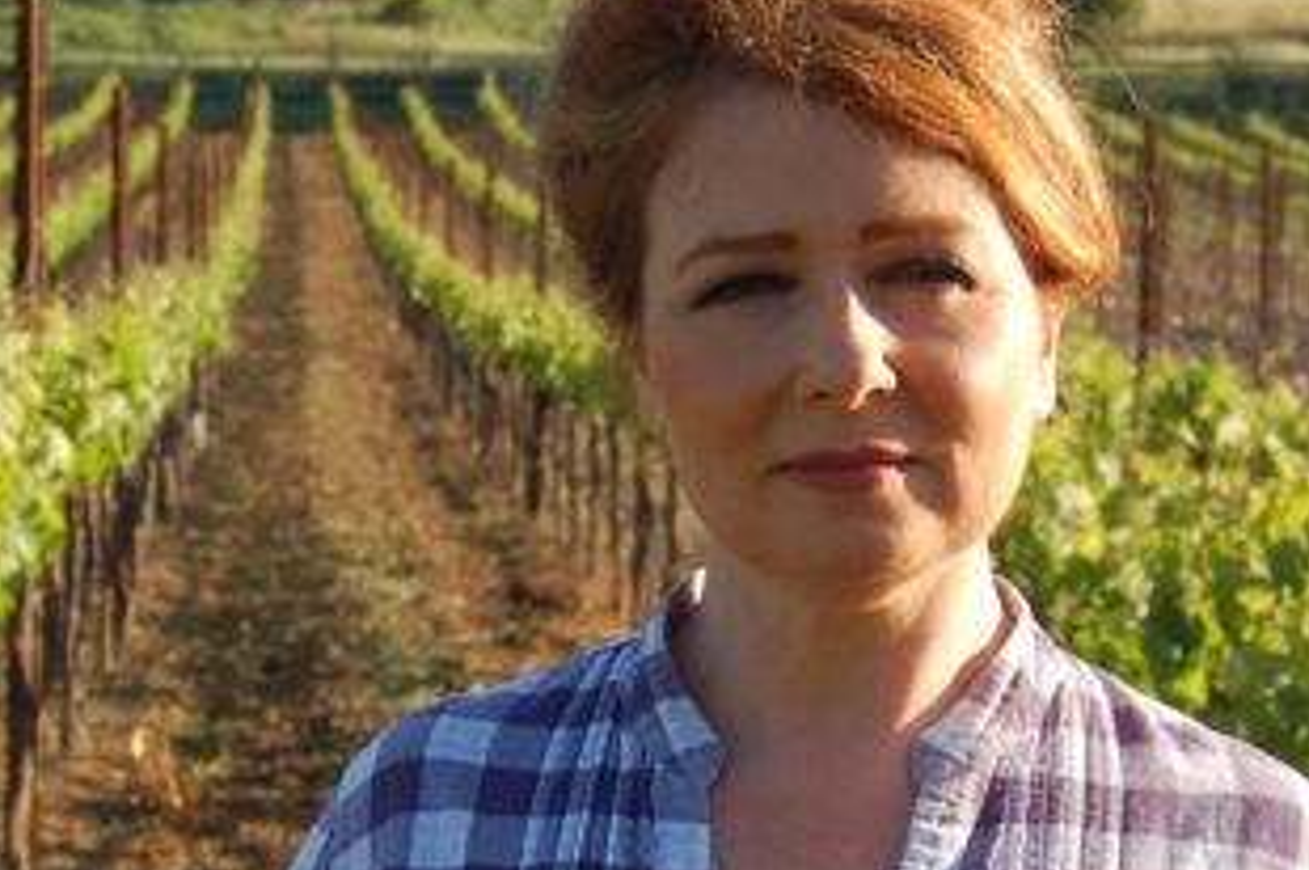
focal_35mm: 119
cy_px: 885
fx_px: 4322
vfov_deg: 11.4
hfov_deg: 17.2
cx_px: 671
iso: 200
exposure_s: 1/160
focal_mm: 32
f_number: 7.1
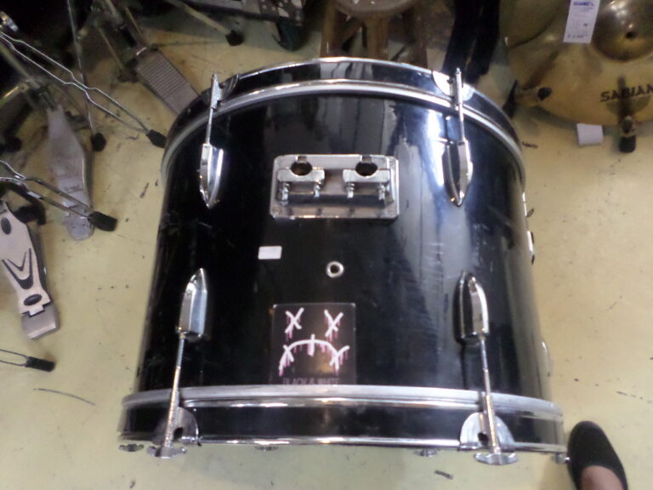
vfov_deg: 54.9
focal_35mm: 25
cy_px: 245
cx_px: 326
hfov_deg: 69.4
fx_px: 472
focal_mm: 4.5
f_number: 2.5
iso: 640
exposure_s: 1/30
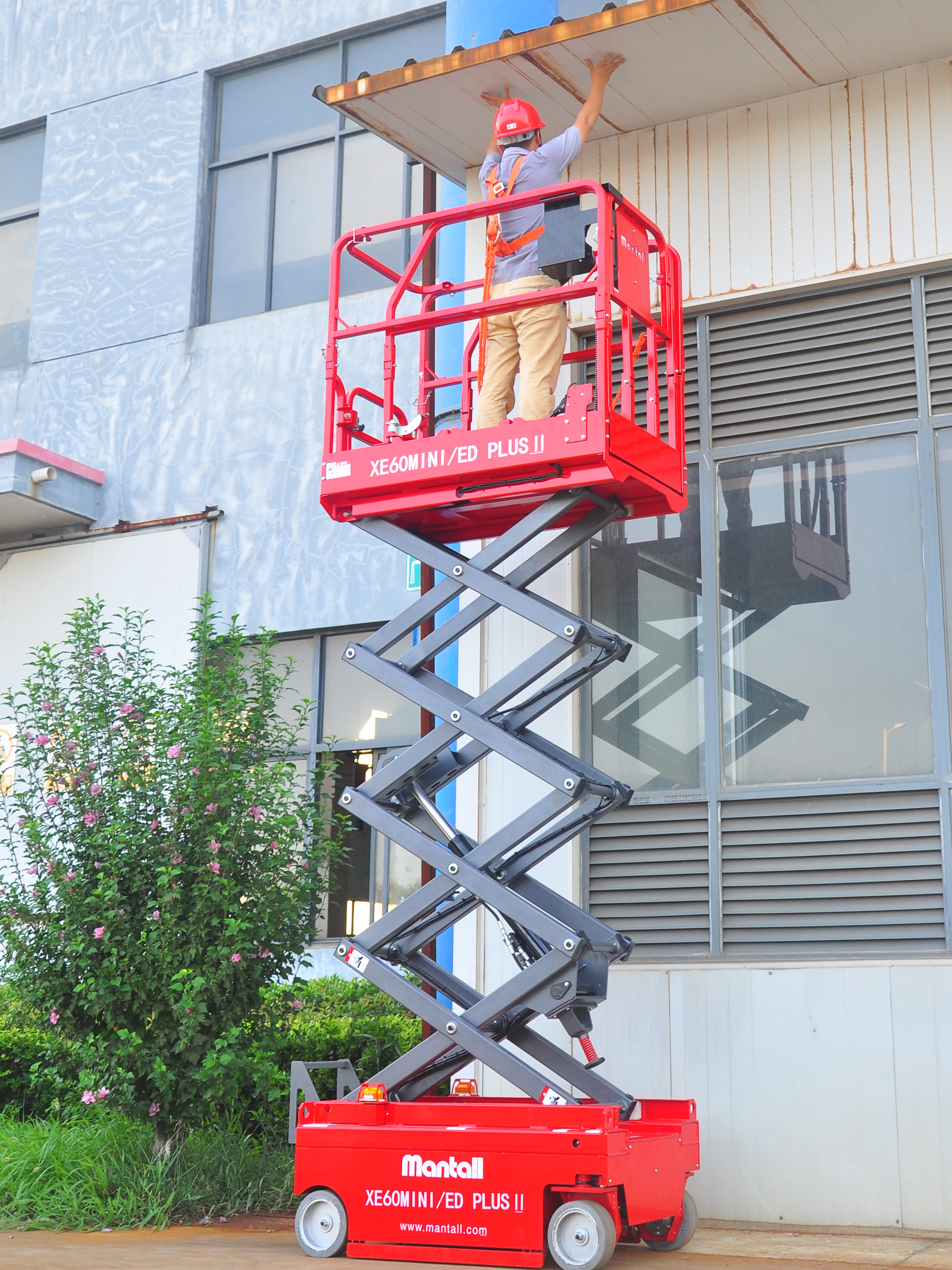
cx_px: 600
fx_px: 1895
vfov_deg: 36.8
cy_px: 489
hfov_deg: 28.1
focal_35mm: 52
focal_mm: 25
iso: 250
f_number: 4
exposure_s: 1/125
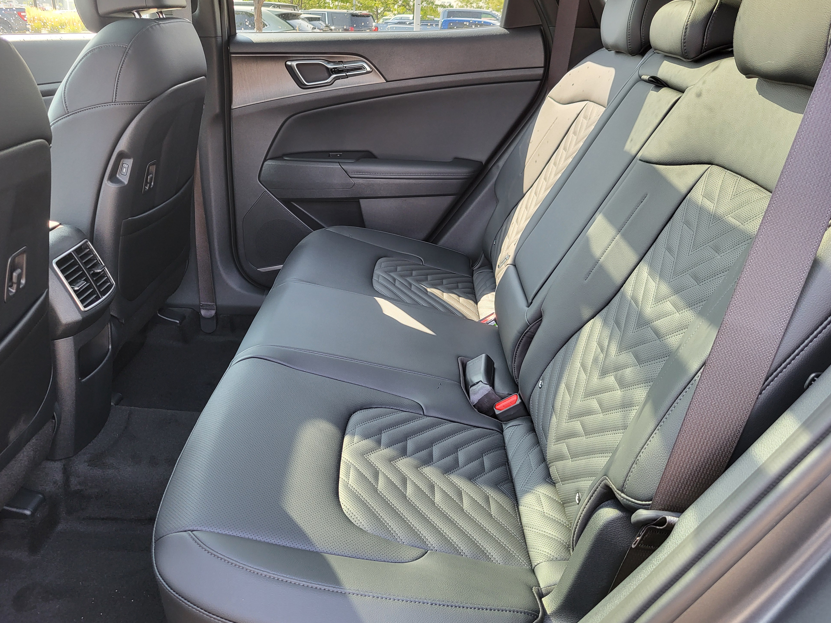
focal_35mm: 27
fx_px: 648
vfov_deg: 51.4
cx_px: 416
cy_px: 305
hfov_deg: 65.3
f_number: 1.8
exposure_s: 1/120
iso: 125
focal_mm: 5.4
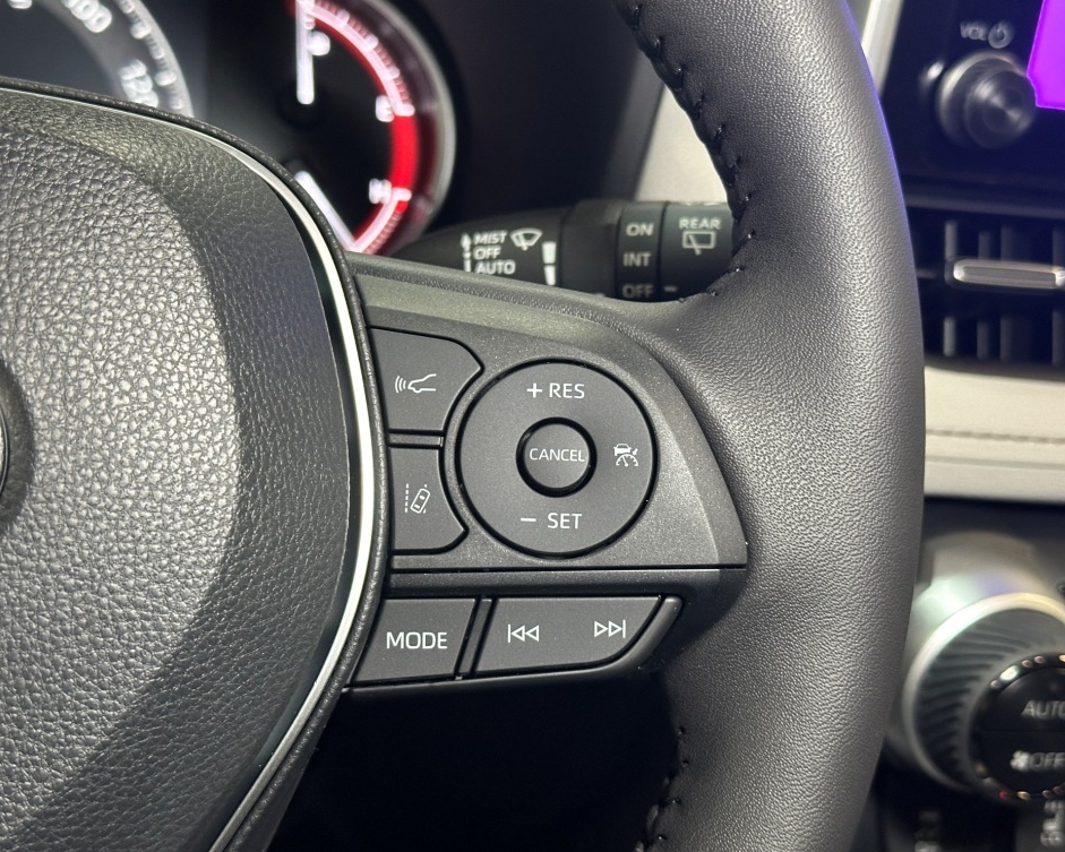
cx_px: 540
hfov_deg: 36.7
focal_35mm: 51
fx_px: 1608
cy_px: 433
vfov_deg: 29.7
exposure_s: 1/40
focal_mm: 6.86
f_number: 1.78
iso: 500
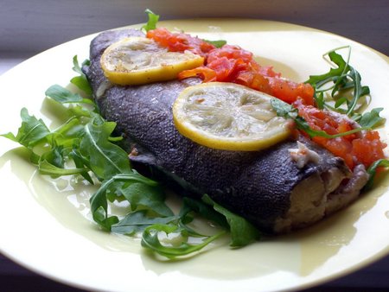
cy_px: 146
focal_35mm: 80
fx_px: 899
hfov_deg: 24.4
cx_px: 194
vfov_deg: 18.5
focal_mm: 16.6
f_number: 4.4
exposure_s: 1/160
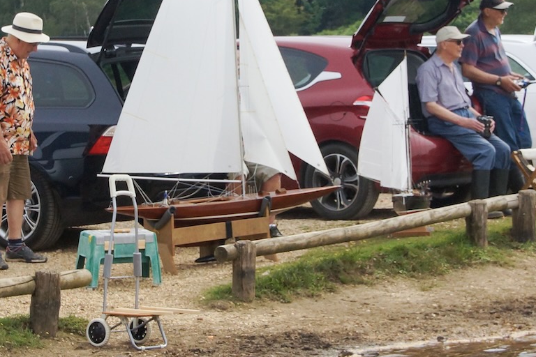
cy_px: 76
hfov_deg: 20.4
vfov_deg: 13.6
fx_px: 1489
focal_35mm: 100
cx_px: 234
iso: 400
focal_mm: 40
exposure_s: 1/1250
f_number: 9
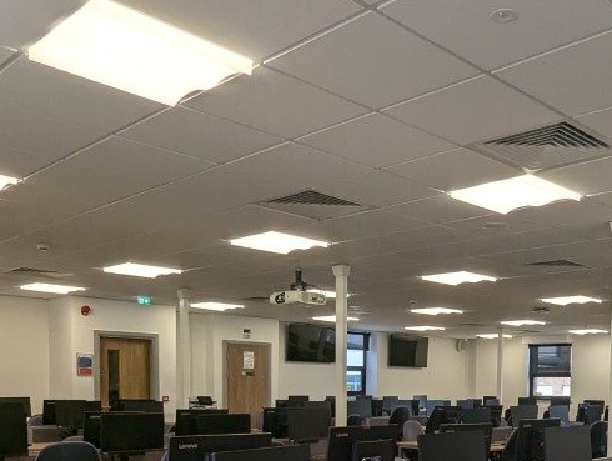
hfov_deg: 46.6
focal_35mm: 39
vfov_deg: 34.5
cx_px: 433
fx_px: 691
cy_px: 427
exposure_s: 1/192
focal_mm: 2.35
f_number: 2.2
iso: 80
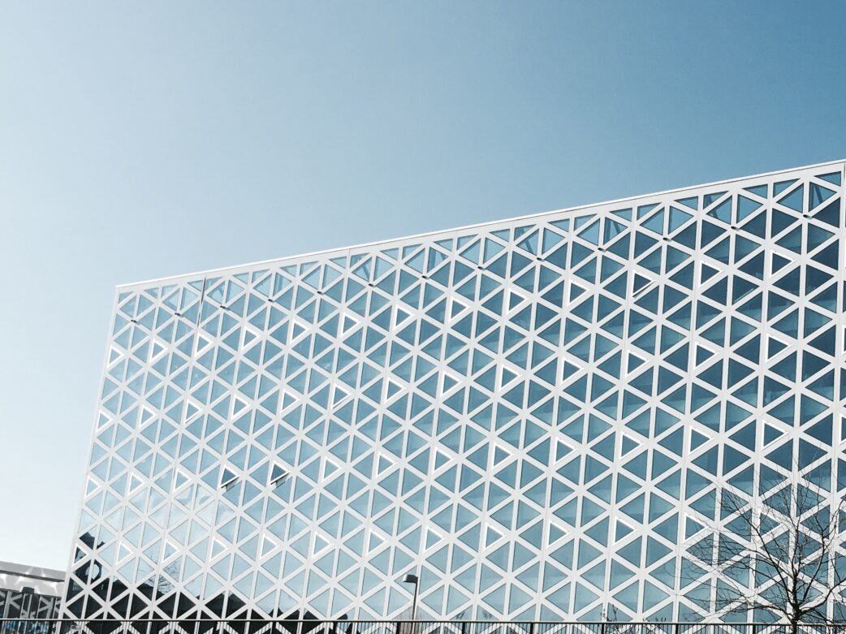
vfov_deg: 25.6
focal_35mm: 57
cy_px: 396
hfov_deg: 32.3
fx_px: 1393
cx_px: 740
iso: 25
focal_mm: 4.15
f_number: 2.2
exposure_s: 1/1789
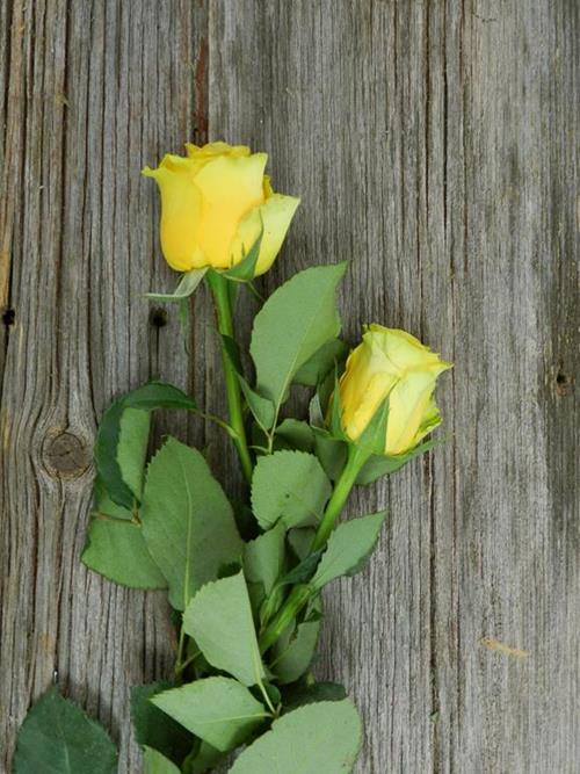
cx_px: 290
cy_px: 387
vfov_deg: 49.0
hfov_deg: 37.7
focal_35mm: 38
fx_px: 849
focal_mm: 6.7
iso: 400
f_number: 4
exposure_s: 1/25
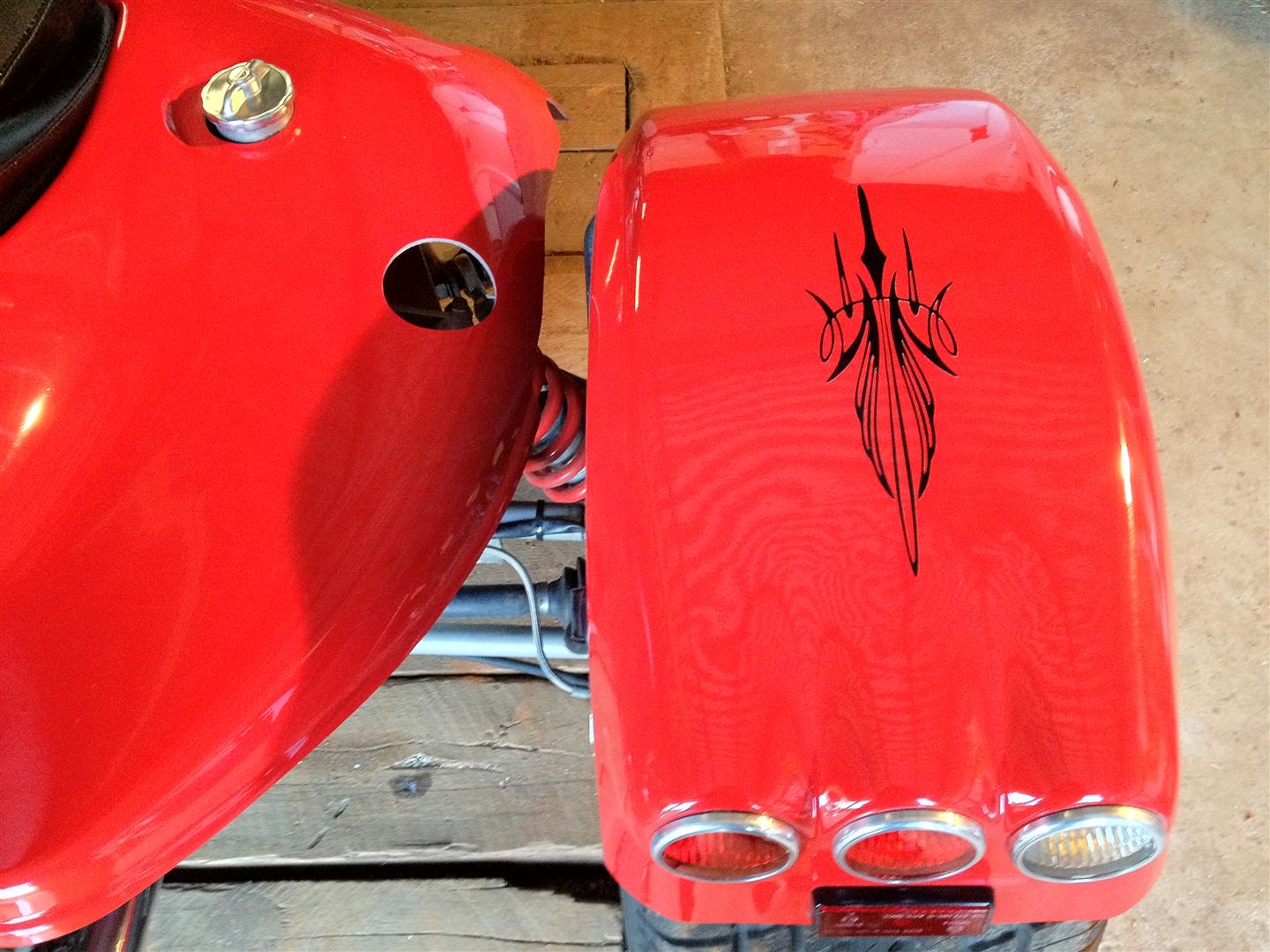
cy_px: 476
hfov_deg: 52.6
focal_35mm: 35
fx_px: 1284
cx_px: 635
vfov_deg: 40.7
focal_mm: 4.28
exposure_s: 1/17
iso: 400
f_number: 2.4
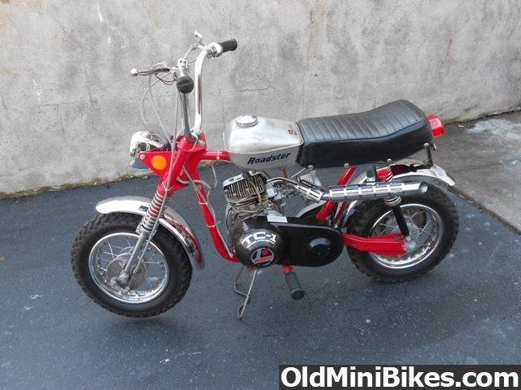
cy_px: 195
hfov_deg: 50.1
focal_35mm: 37
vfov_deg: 38.7
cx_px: 260
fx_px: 557
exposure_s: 1/40
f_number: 3.9
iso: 80
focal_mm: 6.7
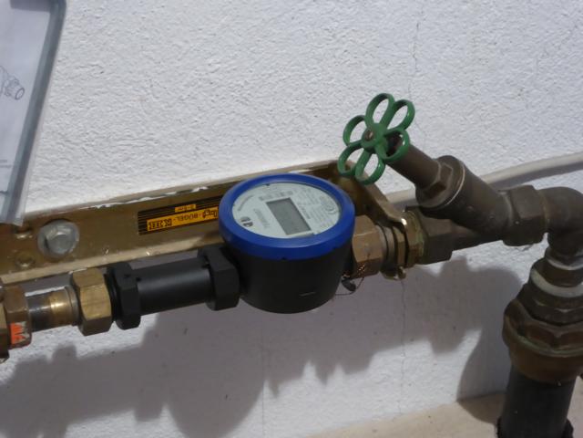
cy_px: 219
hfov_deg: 18.4
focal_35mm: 107
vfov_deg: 13.8
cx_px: 292
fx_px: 1802
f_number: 5
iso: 400
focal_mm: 17.5
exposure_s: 1/4
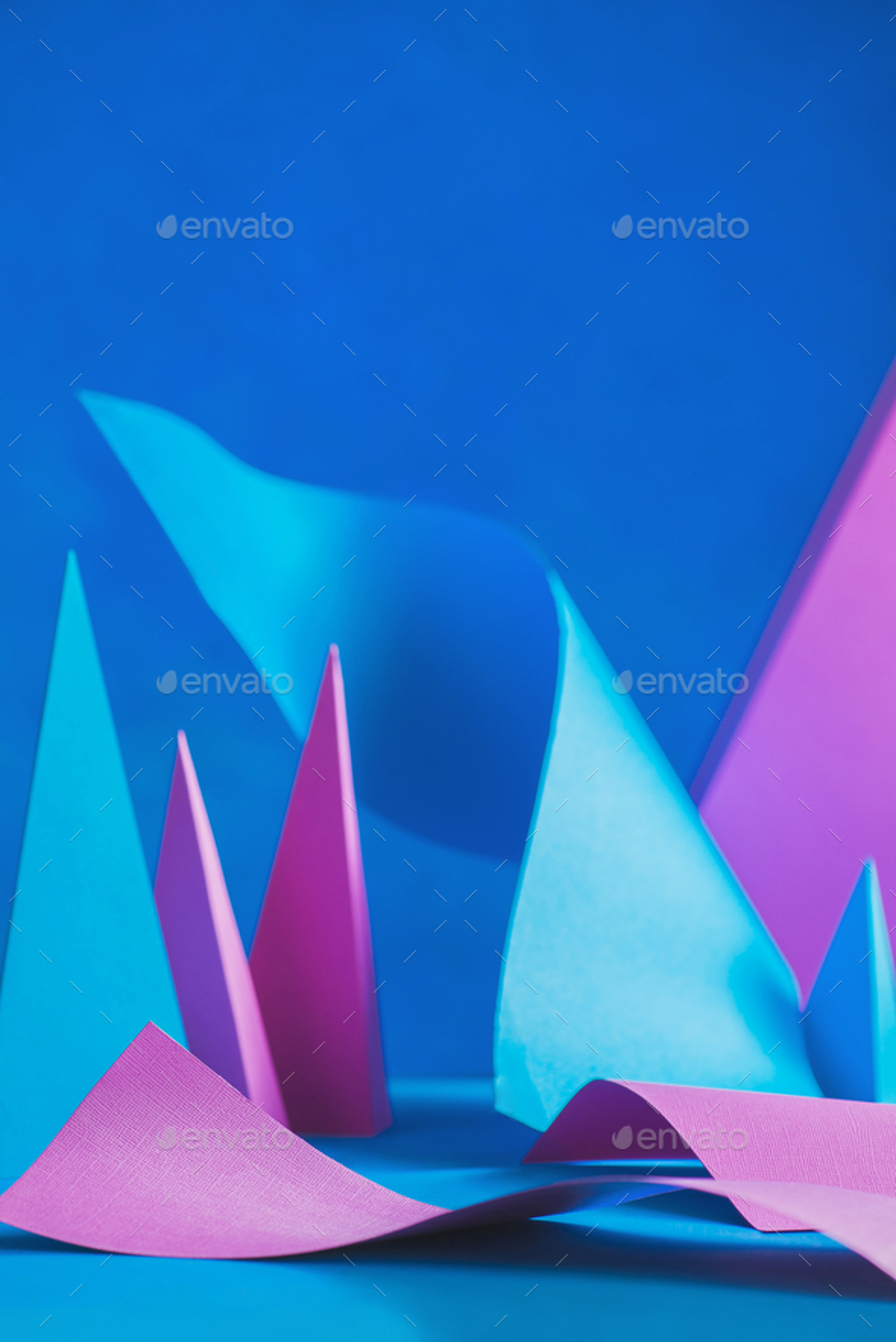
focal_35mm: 105
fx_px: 3917
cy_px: 671
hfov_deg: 13.1
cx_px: 448
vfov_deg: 19.5
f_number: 5
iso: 160
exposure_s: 1/160
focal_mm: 105
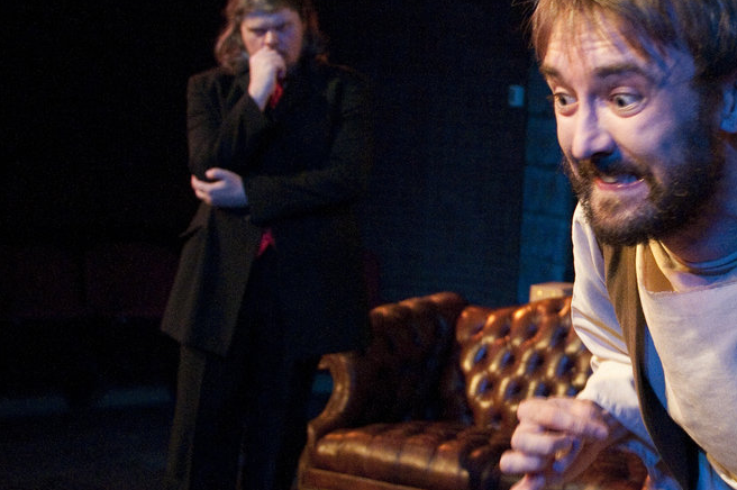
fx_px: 1637
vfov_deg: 17.0
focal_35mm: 80
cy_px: 175
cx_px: 640
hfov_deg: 24.7
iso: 1600
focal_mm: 25
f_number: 4
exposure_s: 1/125
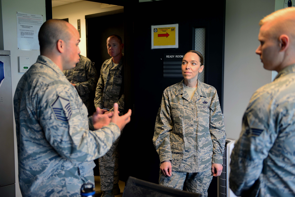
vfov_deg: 29.9
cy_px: 98
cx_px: 148
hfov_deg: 43.6
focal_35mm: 45
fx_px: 369
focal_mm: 45
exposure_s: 1/60
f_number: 2.8
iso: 320
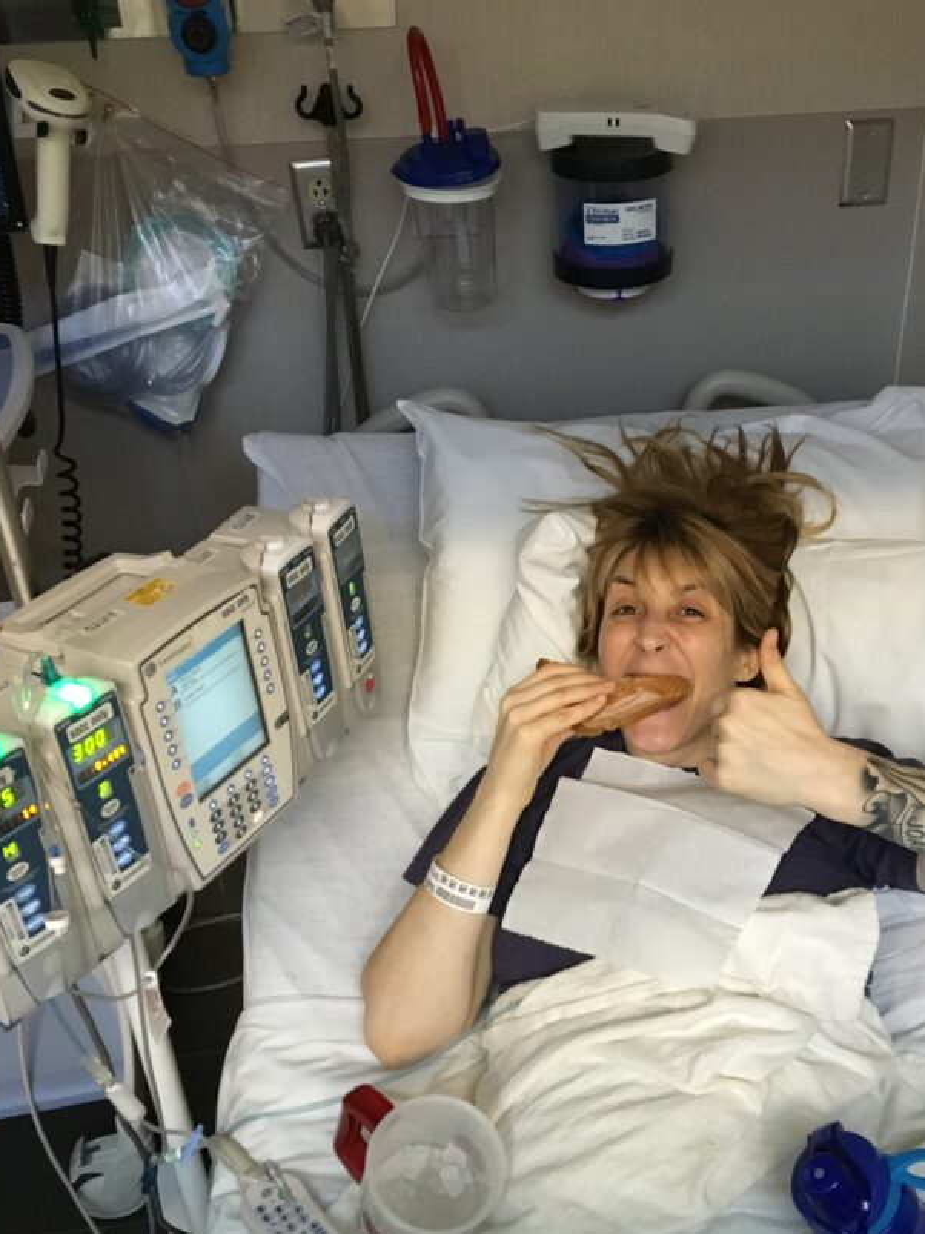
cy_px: 701
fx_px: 1319
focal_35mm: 37
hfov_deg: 38.4
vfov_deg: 50.0
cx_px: 572
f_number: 2.2
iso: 200
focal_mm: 4.15
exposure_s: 1/15
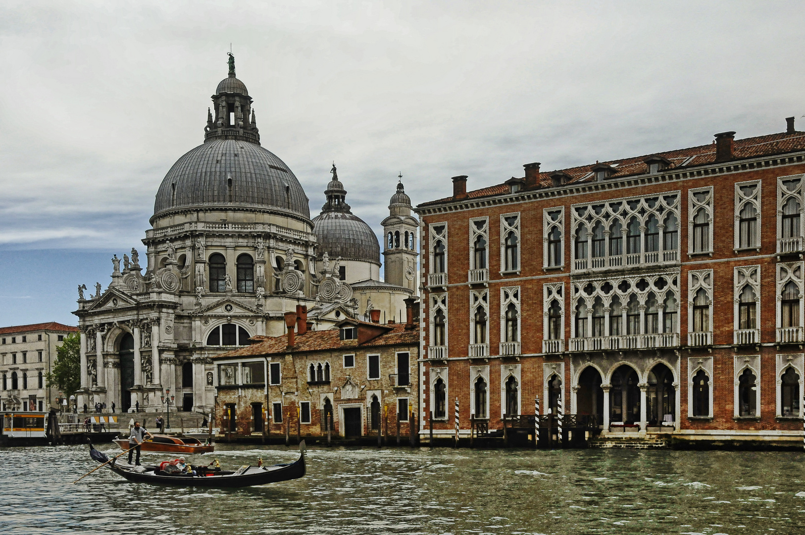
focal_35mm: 39
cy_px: 268
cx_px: 402
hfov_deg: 49.6
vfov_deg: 34.1
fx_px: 871
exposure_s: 1/5000
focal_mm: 26
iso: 800
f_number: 6.3
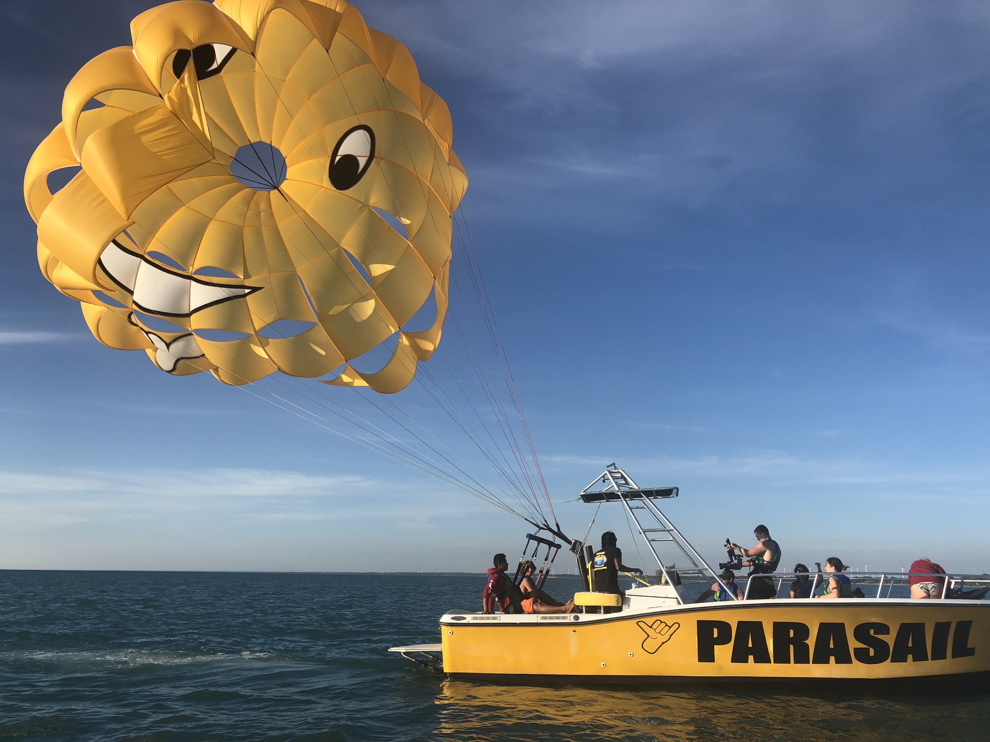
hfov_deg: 63.4
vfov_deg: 49.7
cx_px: 495
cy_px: 371
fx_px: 801
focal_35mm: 28
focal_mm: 4
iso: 20
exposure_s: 1/2024
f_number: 1.8
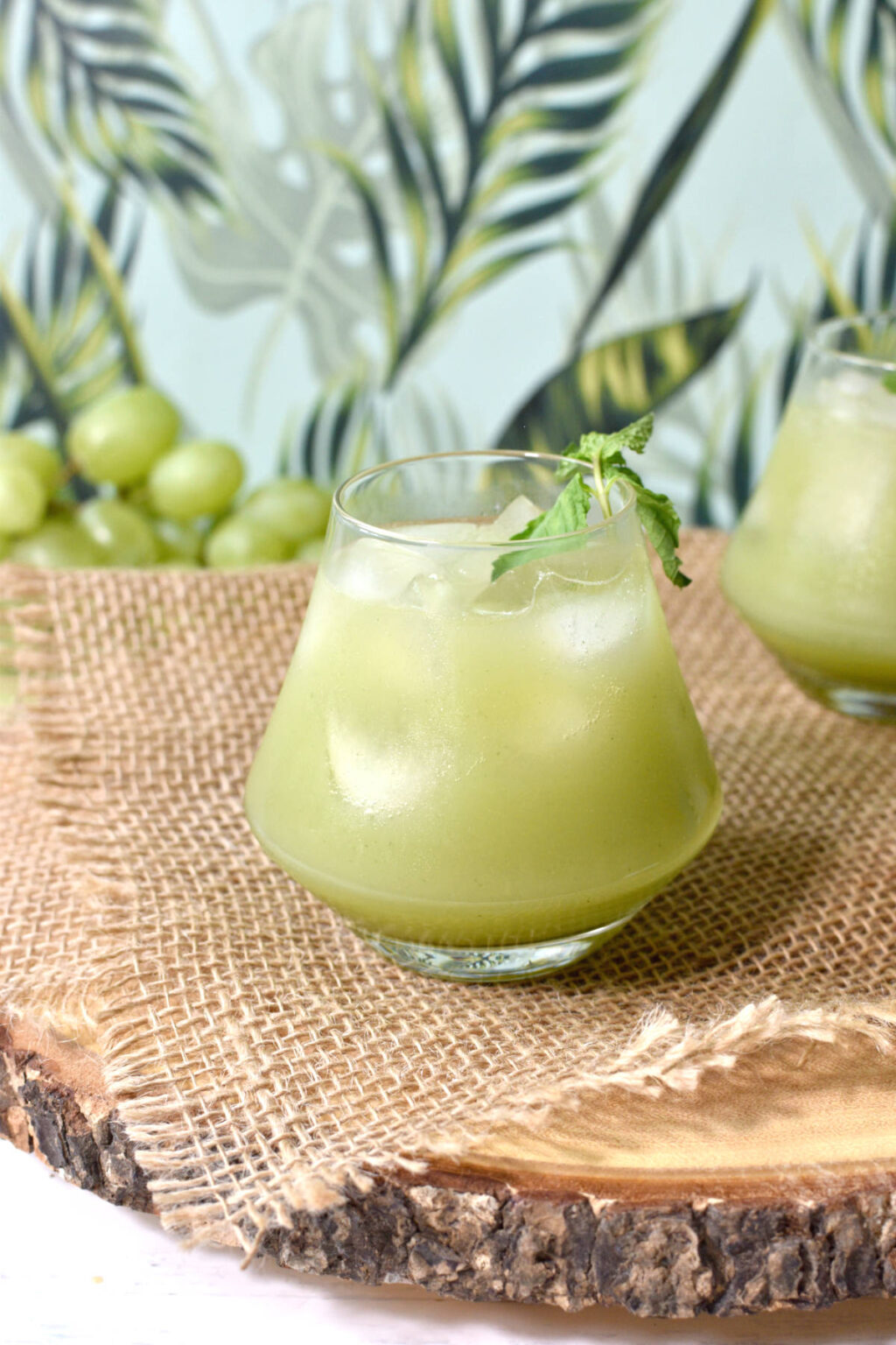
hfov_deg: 25.8
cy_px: 672
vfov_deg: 37.9
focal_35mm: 52
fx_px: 1960
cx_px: 448
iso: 640
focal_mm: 35
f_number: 5
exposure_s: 1/50
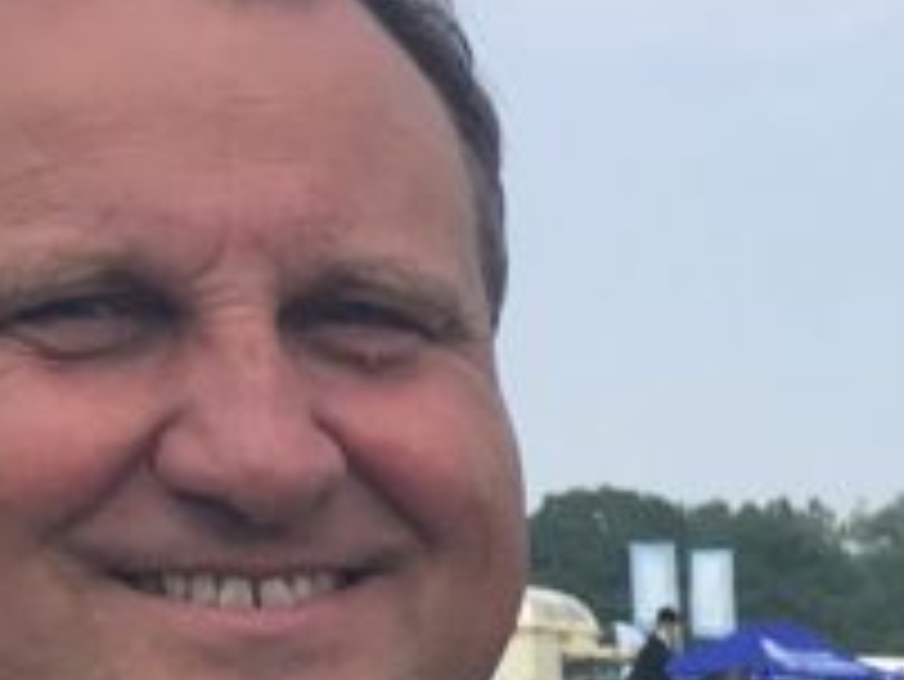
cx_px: 2712
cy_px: 1682
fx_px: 5644
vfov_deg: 6.5
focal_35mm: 216
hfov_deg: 7.9
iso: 25
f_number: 2.2
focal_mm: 4.15
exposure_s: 1/1040
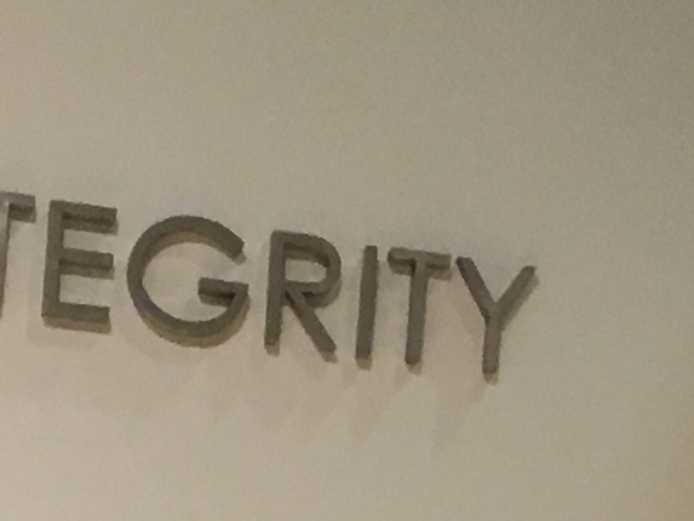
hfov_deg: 9.4
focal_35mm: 204
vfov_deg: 7.1
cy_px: 891
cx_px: 1073
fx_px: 4091
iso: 100
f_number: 2.2
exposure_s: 1/30
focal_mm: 4.15
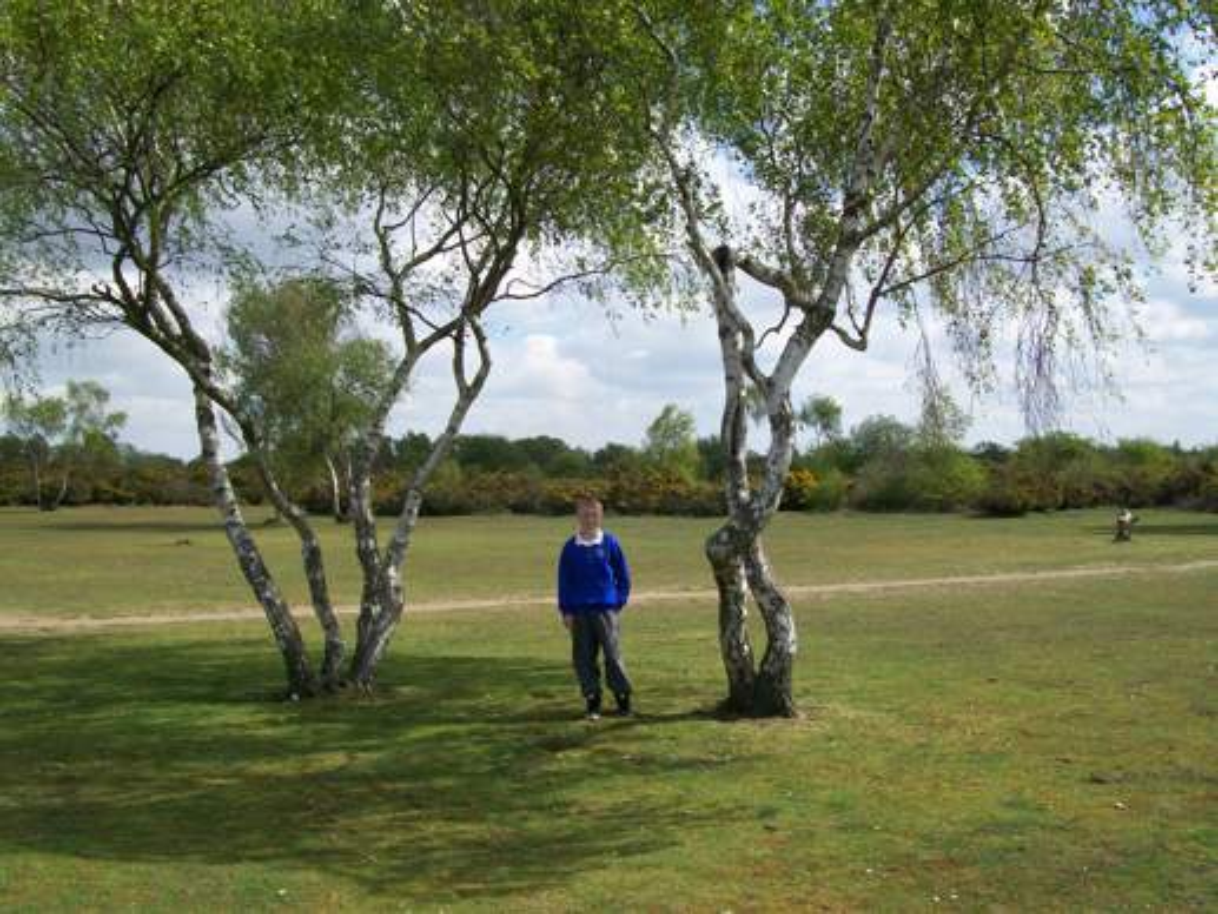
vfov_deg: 39.7
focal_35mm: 36
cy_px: 457
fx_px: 1267
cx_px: 609
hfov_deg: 51.3
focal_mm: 6
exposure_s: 1/400
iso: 64
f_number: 4.8
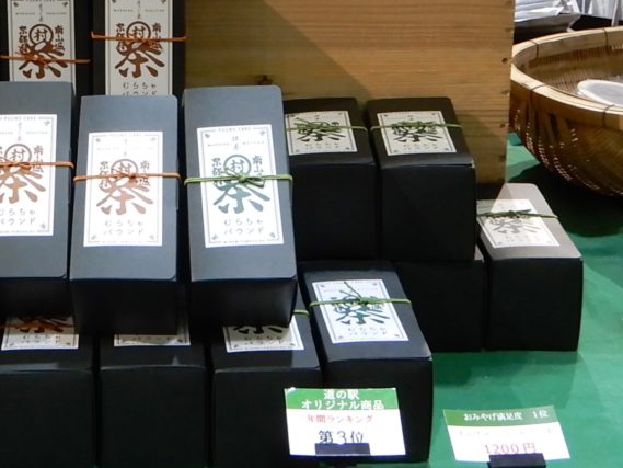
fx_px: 1458
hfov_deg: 23.8
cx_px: 140
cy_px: -57
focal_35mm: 81
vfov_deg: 17.5
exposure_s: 1/30
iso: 180
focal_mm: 4.3
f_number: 3.4
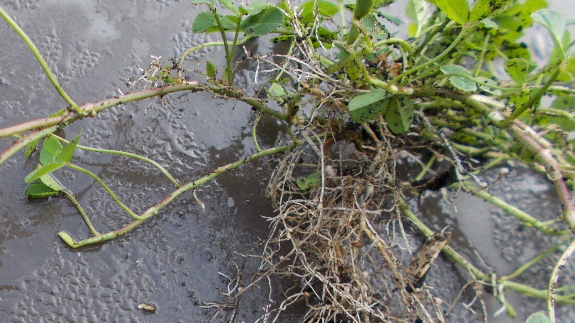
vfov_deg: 23.3
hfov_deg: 40.1
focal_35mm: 49
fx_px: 747
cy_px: 333
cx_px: 101
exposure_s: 1/60
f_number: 3.2
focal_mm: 4.6
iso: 80
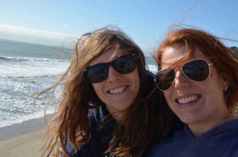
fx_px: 237
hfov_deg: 53.2
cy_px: 78
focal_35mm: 36
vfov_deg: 36.7
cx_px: 119
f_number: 20
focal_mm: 24
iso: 400
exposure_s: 1/200
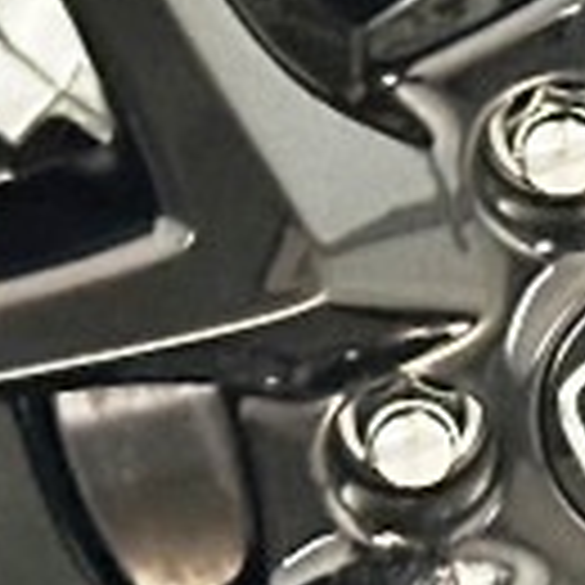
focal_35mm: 334
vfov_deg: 5.2
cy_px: 252
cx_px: 729
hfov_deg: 5.2
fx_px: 6386
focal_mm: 6.86
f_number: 1.78
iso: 640
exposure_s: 1/24
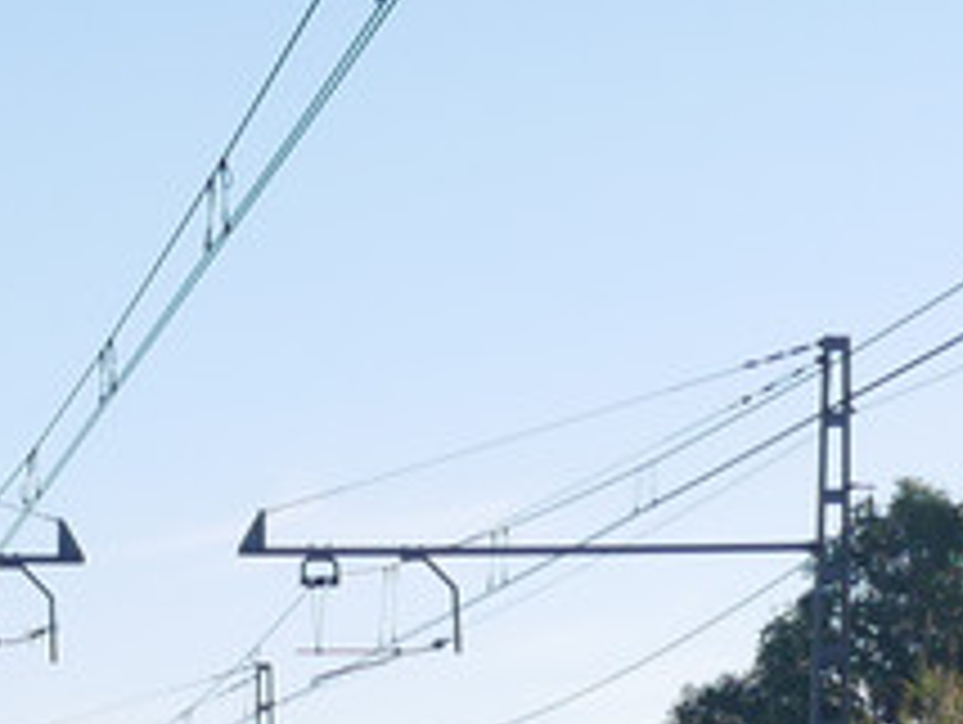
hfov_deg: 9.8
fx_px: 5542
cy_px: 1722
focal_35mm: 199
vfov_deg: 7.1
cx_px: -110
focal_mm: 20
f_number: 8
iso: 200
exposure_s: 1/400
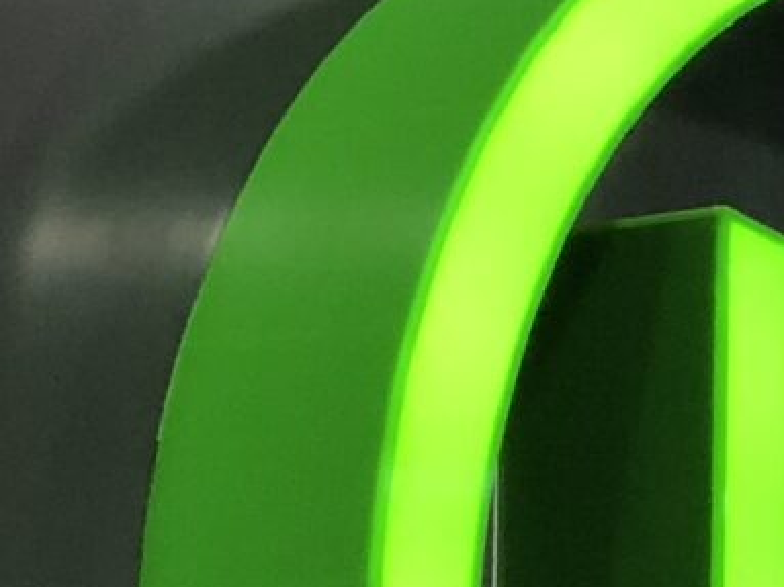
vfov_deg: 7.3
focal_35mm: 187
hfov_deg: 8.5
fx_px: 4234
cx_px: 2489
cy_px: 1550
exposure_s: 1/30
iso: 40
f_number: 1.8
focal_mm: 4
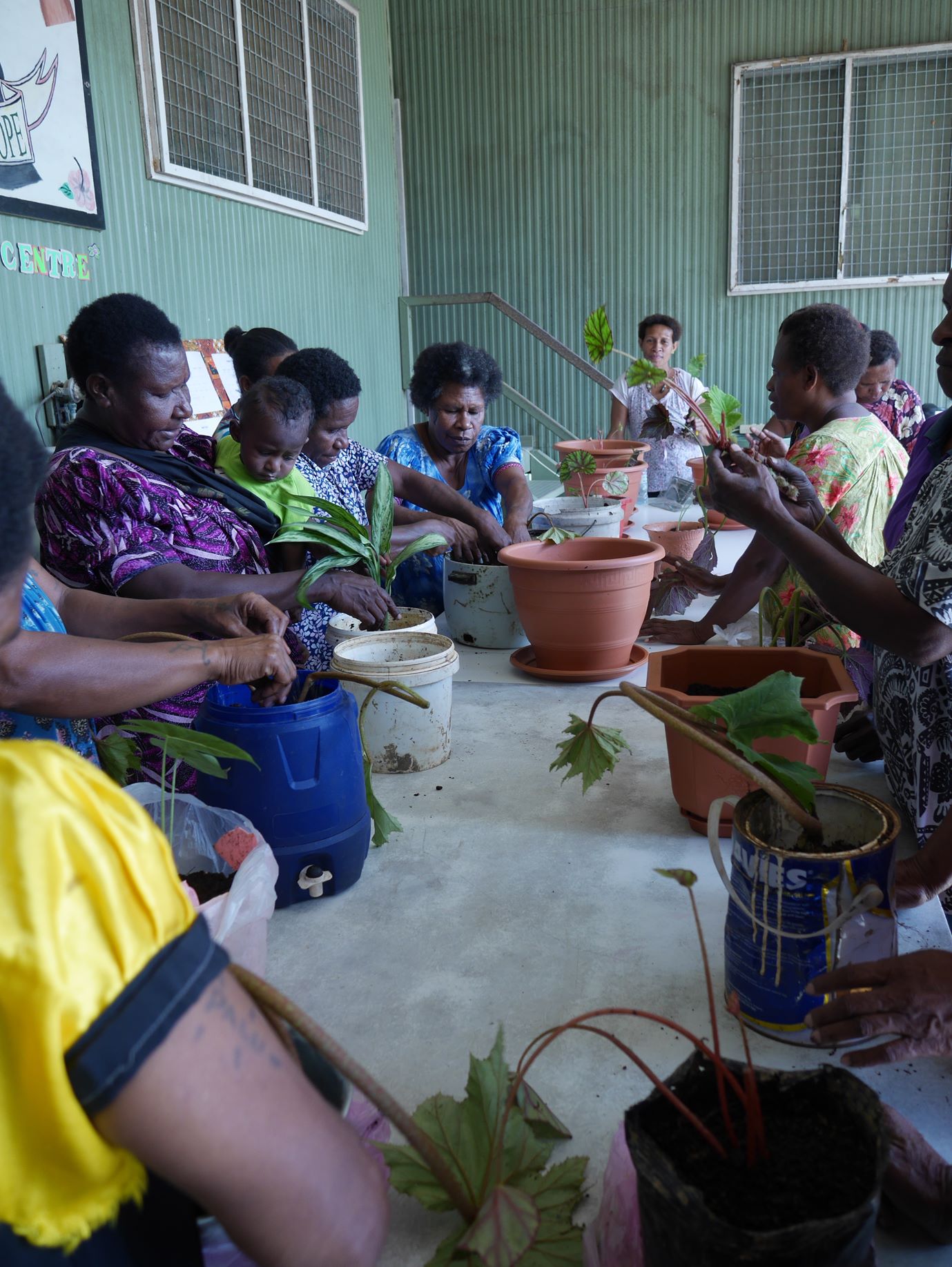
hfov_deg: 46.8
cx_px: 476
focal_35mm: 30
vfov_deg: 59.9
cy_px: 634
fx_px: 1099
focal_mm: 15
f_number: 3.6
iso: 200
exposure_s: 1/100
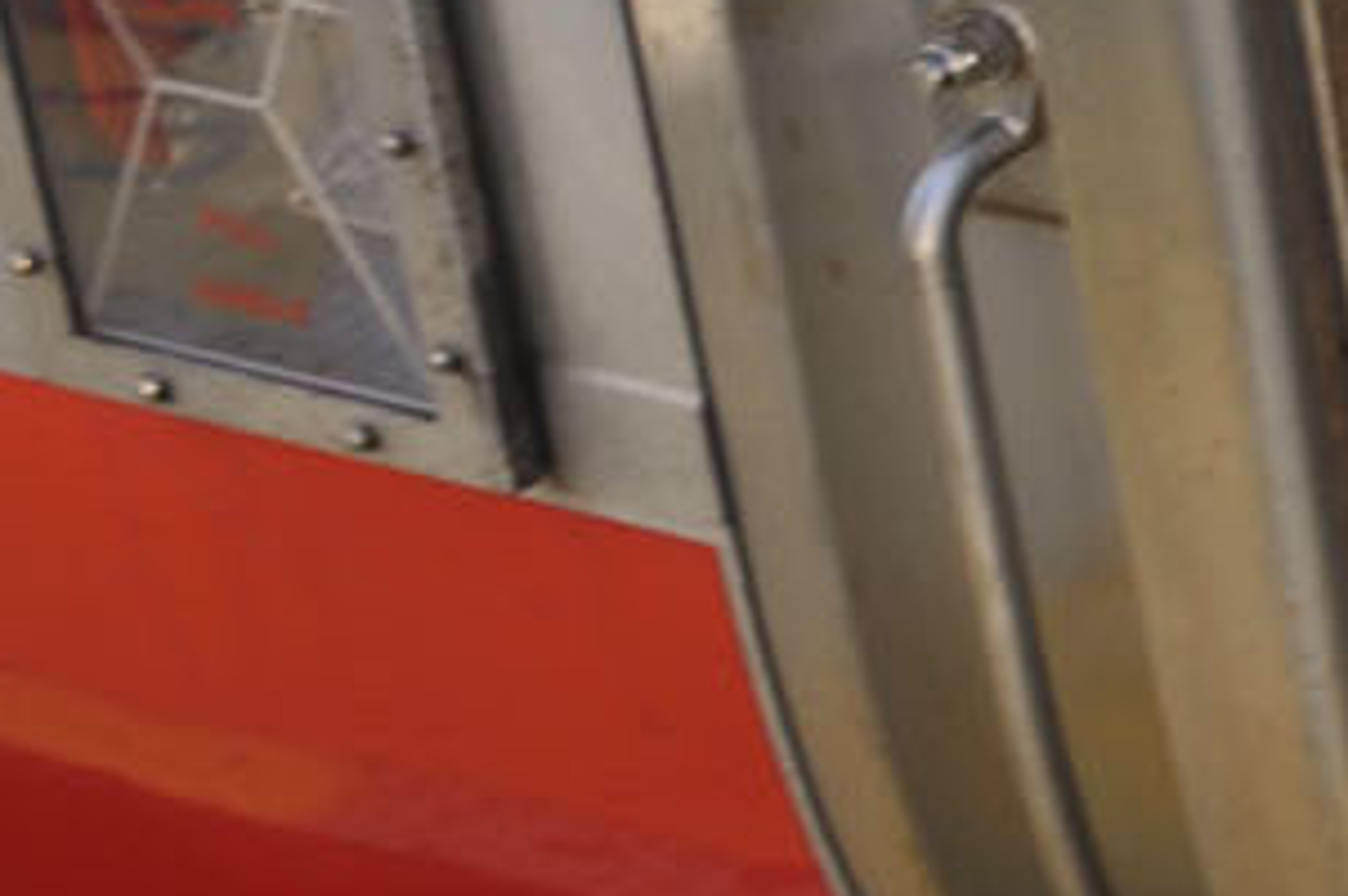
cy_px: -916
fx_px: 4227
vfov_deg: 11.0
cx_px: 3757
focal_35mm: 113
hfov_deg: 12.0
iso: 400
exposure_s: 1/320
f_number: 5.6
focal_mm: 17
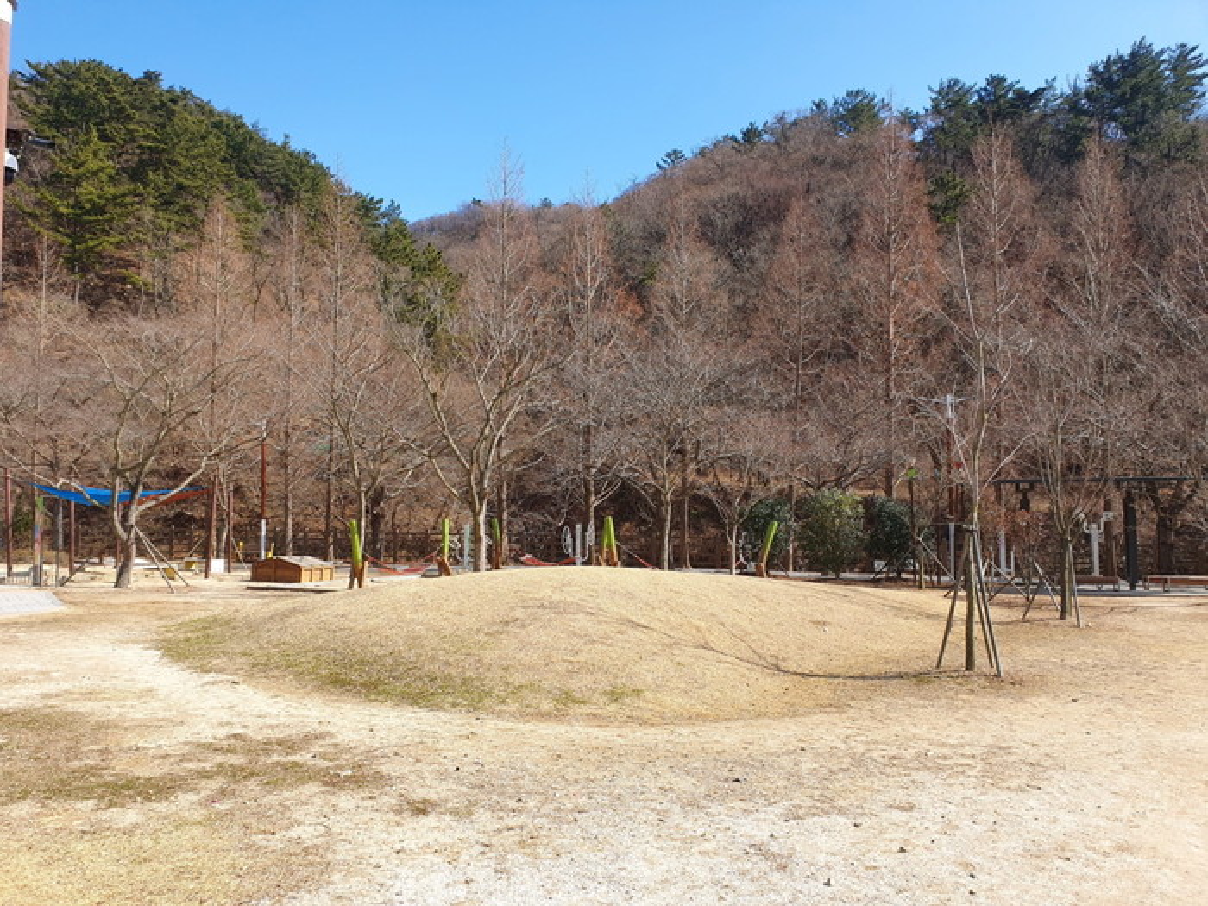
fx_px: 907
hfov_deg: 67.3
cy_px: 453
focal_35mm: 26
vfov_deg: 53.1
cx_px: 604
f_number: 2.4
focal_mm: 4.32
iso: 50
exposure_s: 1/916
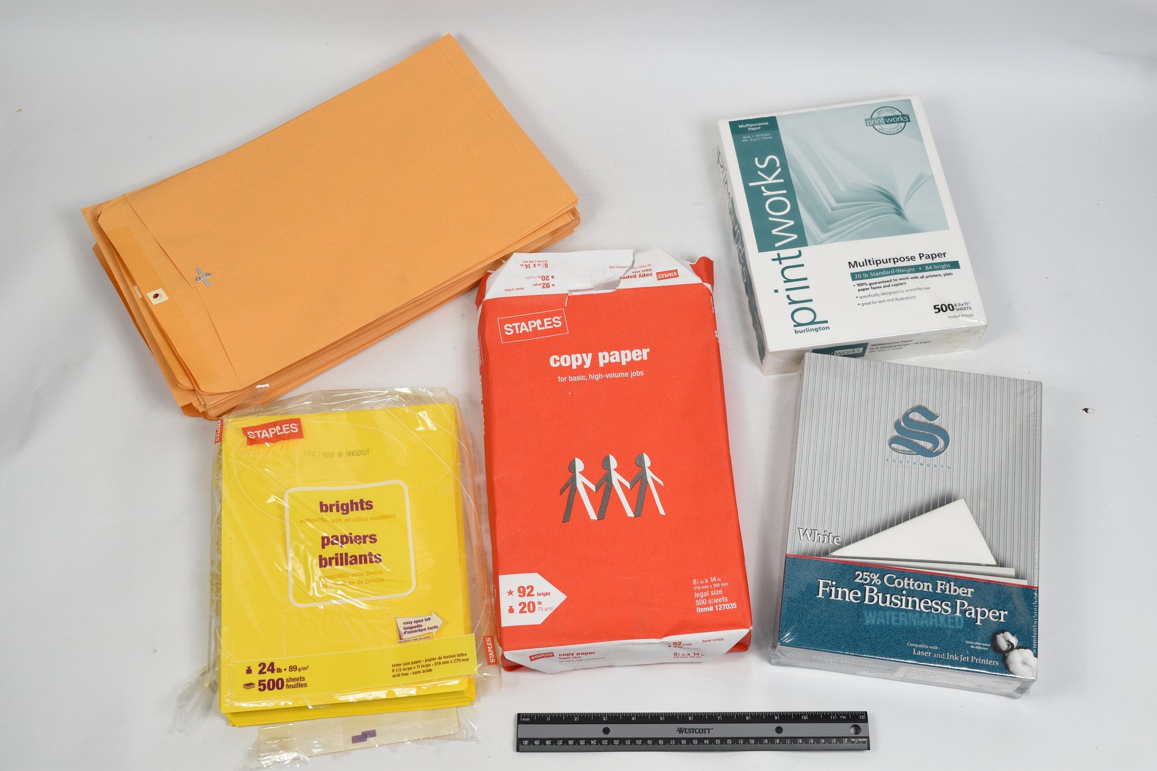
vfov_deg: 28.9
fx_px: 1494
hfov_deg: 42.3
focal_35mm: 46
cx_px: 578
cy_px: 386
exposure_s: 1/80
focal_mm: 31
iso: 640
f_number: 8
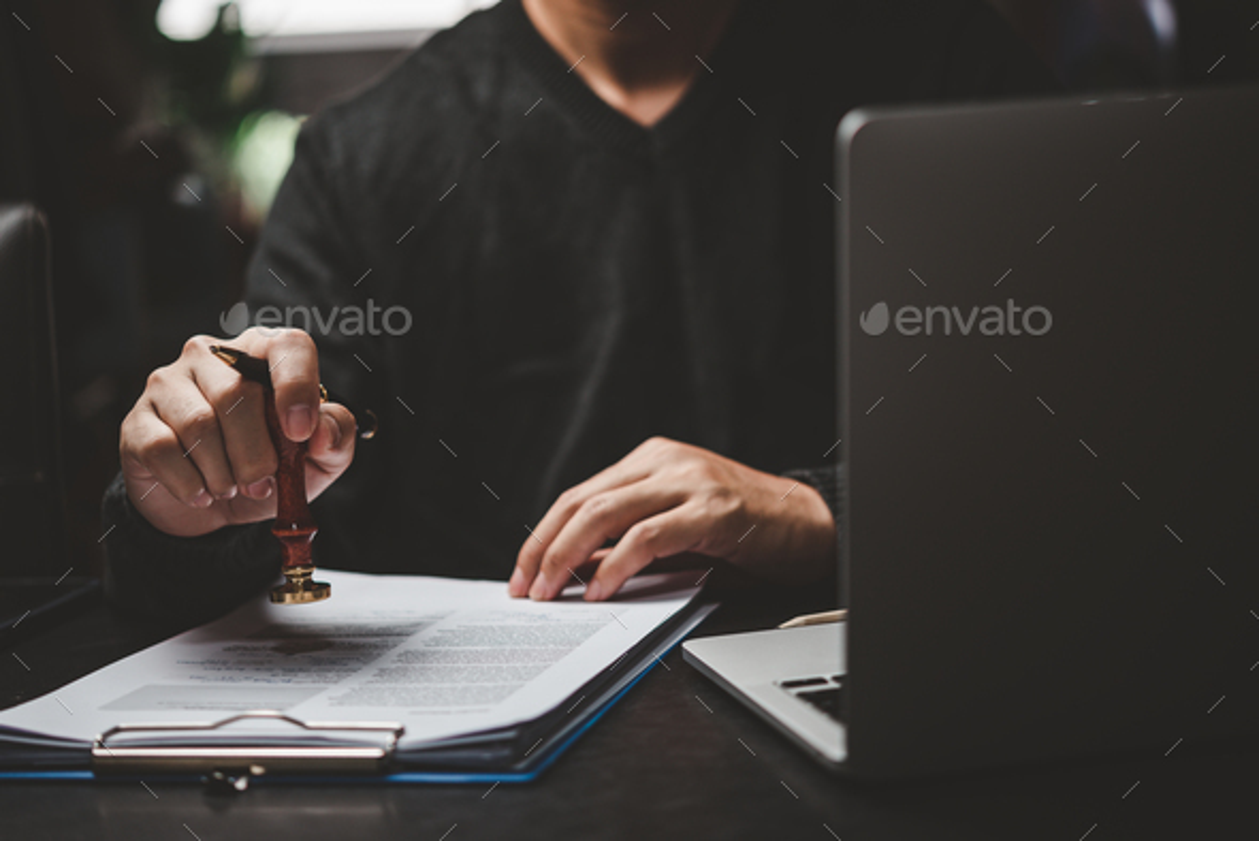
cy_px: 420
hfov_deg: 33.4
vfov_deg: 22.6
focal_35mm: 60
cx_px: 630
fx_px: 2099
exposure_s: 1/100
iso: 200
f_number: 2.8
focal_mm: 60
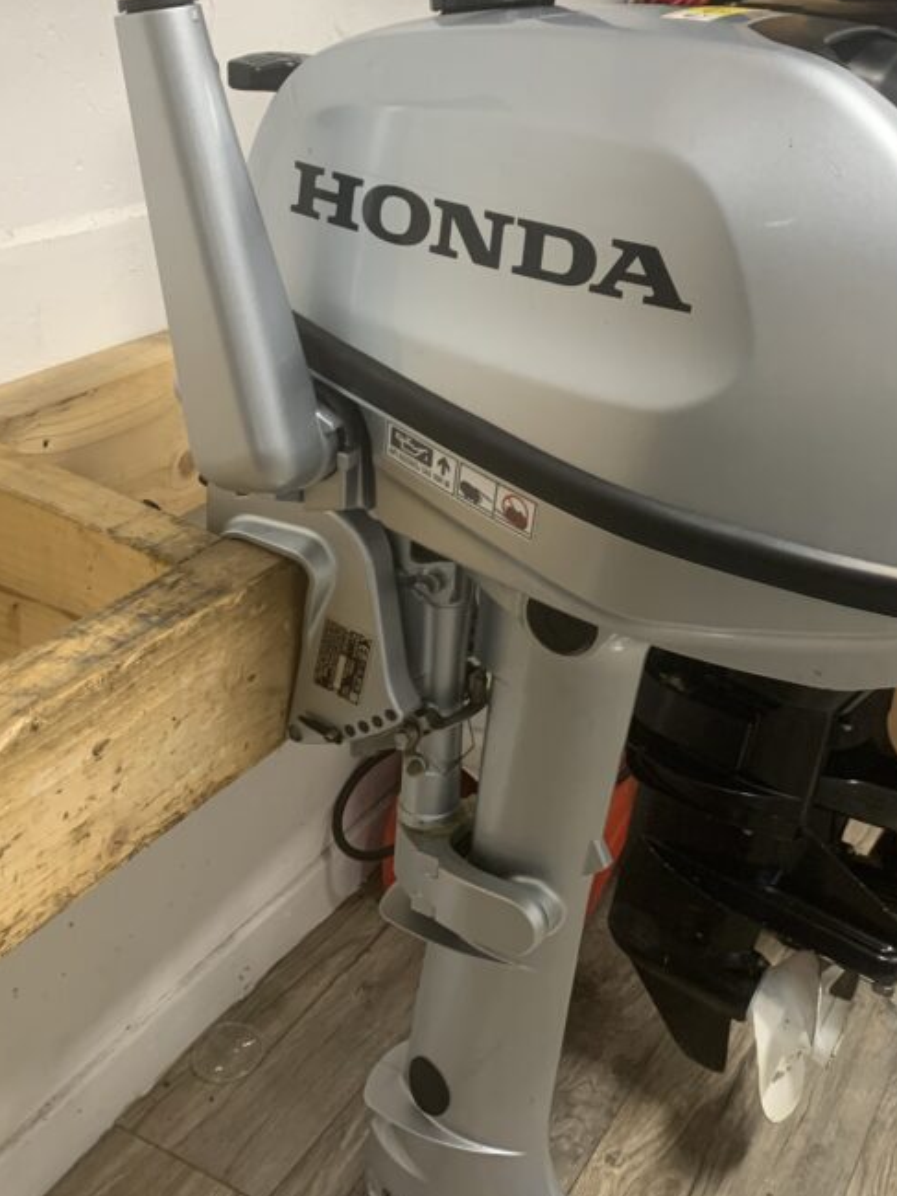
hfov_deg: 34.9
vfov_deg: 45.6
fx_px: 1416
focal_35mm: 41
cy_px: 501
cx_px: 571
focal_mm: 4.25
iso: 160
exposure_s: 1/50
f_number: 1.8
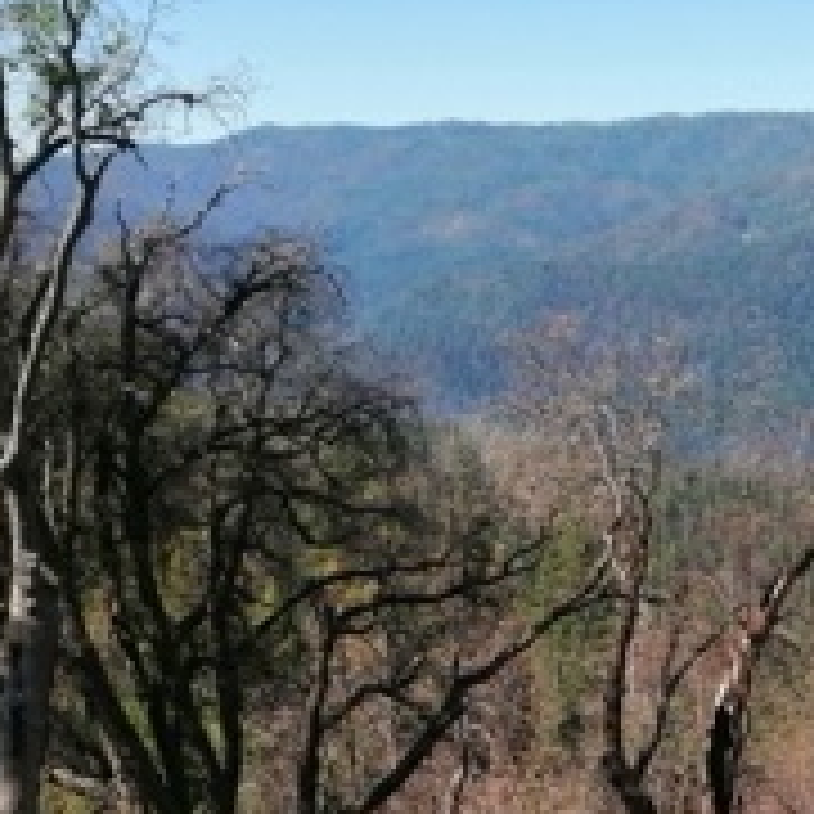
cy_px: 634
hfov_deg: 25.2
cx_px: 994
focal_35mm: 61
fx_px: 1623
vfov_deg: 27.7
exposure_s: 1/1042
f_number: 1.8
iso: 50
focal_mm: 3.62
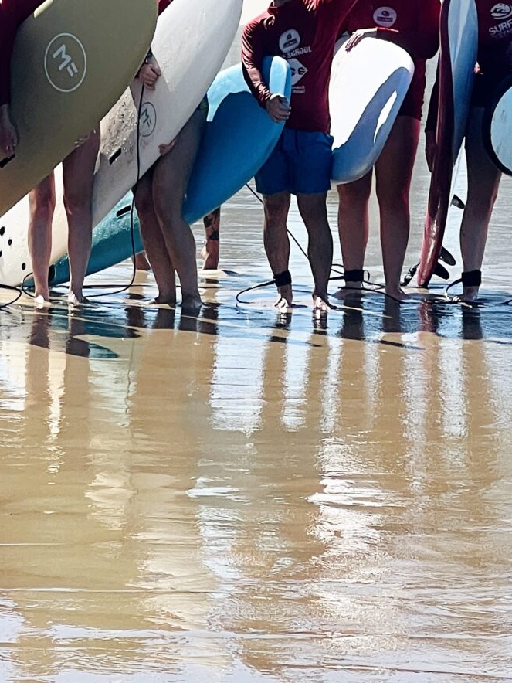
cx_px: 287
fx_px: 4398
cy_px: -172
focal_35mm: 223
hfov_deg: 6.7
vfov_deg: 8.8
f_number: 2.8
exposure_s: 1/1043
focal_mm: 9
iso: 32
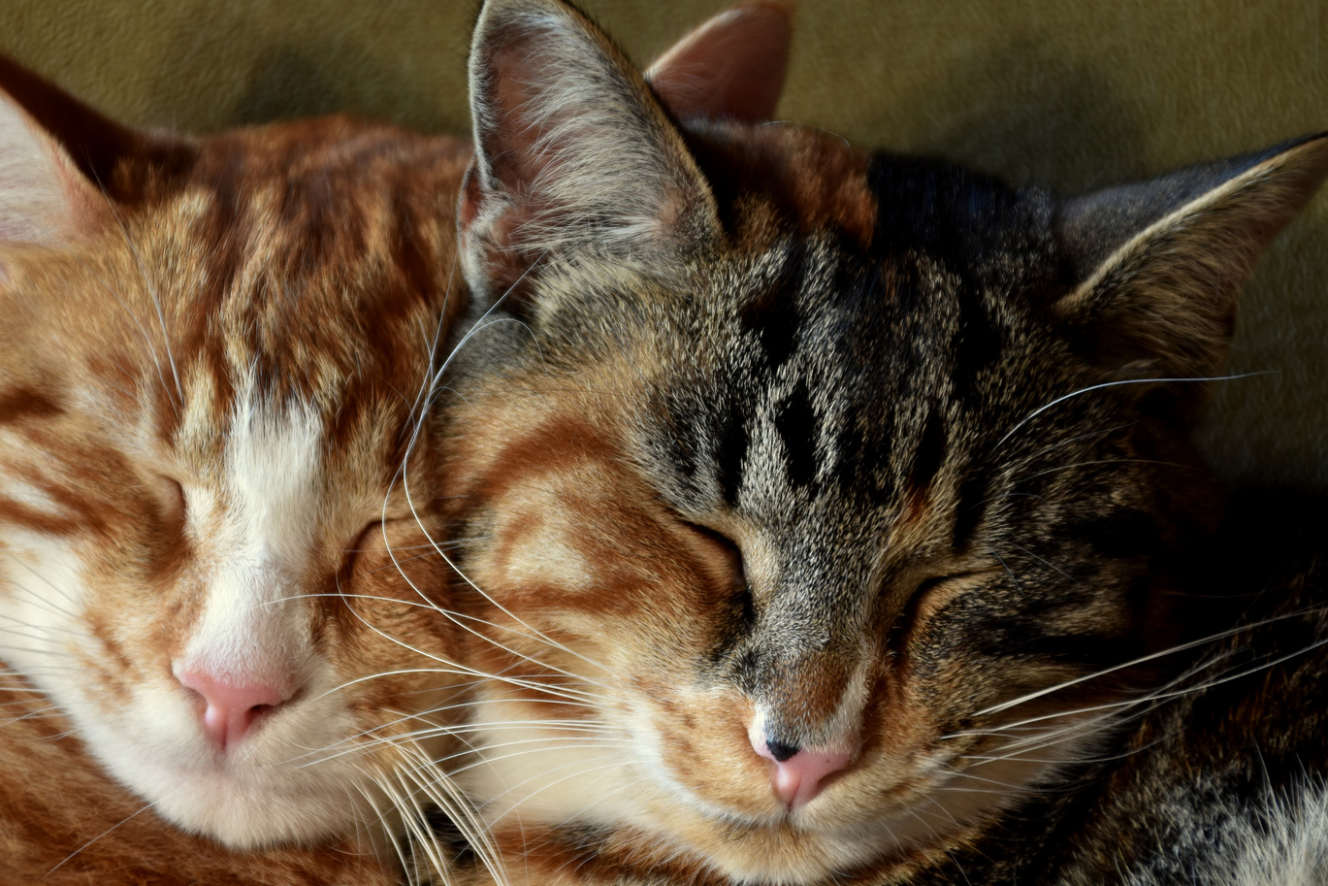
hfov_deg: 6.6
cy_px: 419
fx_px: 11458
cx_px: 565
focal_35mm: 311
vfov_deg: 4.4
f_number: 8
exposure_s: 1/20
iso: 500
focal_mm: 175
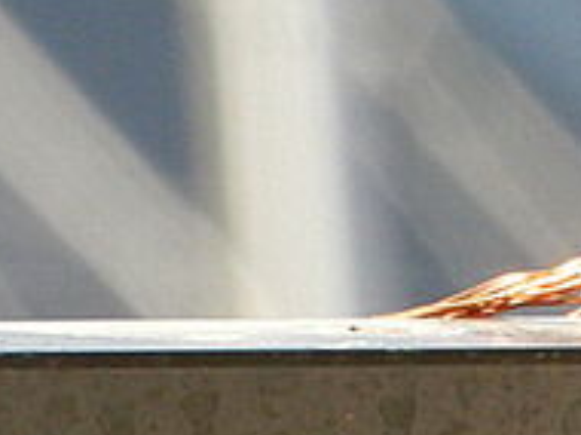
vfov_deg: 0.7
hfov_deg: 0.9
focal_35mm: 2191
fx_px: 36728
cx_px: 61
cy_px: -104
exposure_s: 1/125
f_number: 8
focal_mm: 116
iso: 400
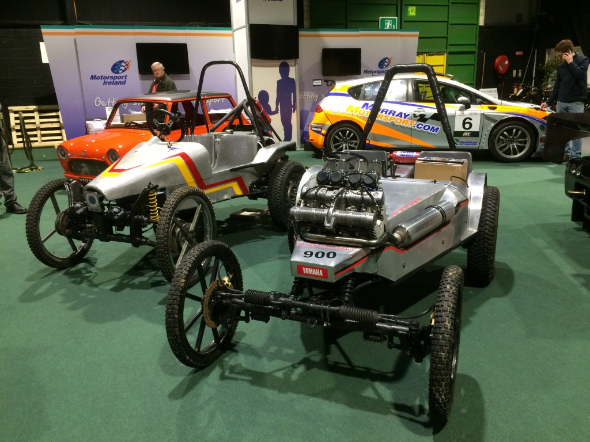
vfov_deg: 48.2
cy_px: 221
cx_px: 295
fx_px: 494
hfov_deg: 61.7
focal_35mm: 29
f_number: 2.2
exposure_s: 1/33
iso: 200
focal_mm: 4.15
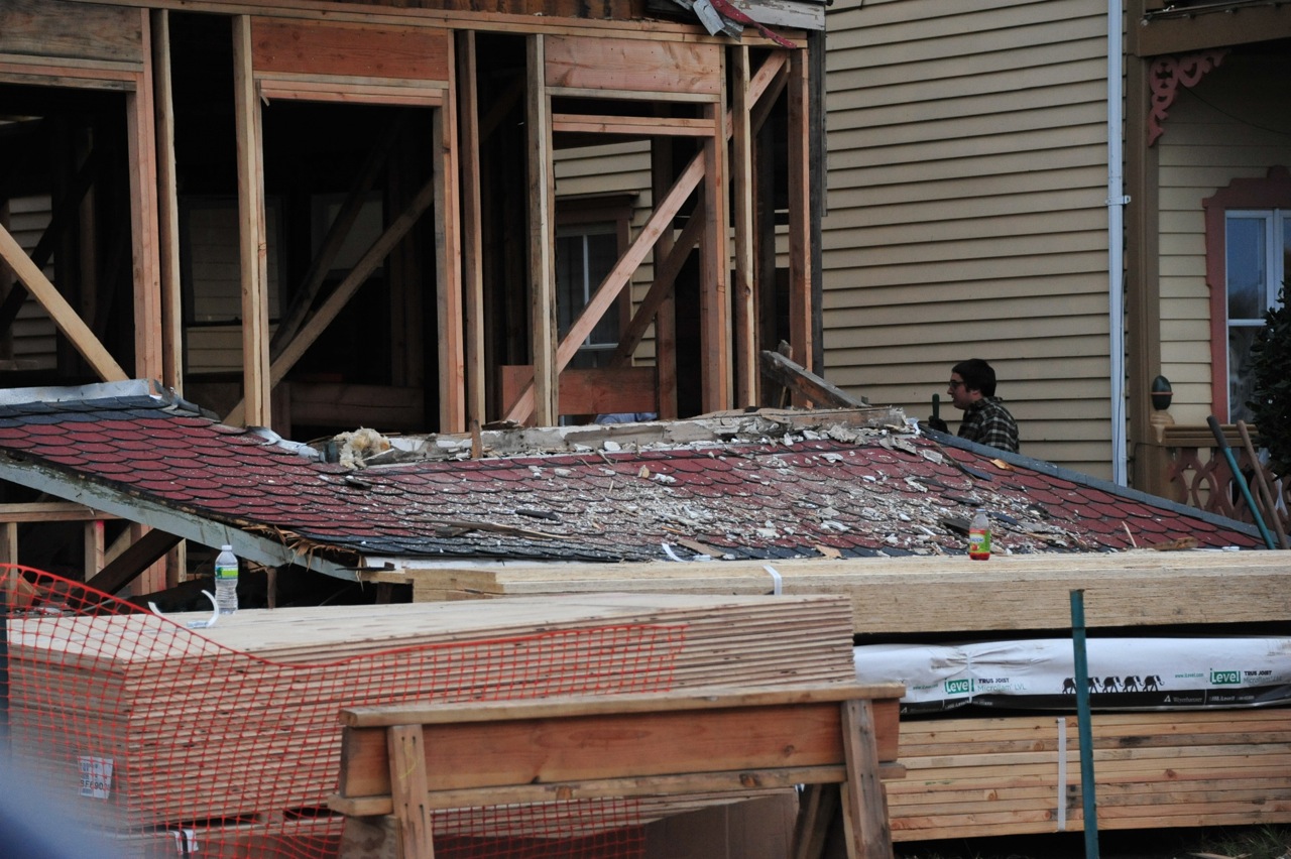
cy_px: 430
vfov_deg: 10.1
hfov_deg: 15.2
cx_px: 646
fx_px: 4839
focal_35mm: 135
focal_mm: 135
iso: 3200
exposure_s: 1/1600
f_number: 5.6
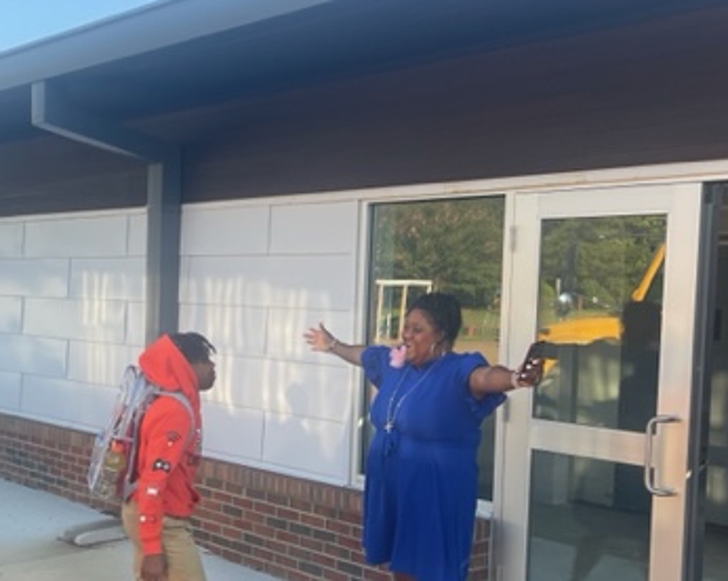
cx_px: 324
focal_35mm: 47
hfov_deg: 39.5
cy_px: 362
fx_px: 1012
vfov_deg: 31.9
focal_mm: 5.1
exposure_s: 1/427
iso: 32
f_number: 1.6
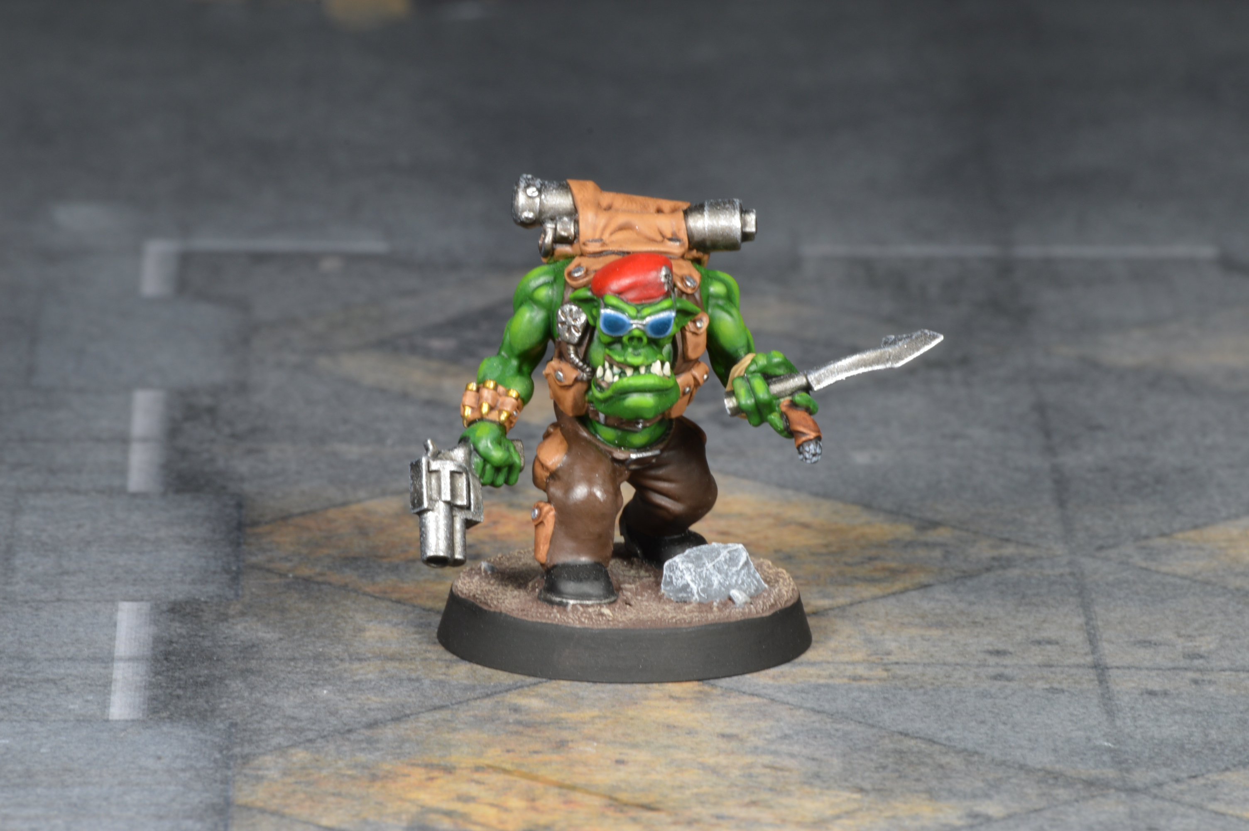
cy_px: 416
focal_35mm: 300
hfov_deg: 6.9
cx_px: 624
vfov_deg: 4.6
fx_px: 10399
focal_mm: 200
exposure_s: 1/1.6
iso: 100
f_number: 32
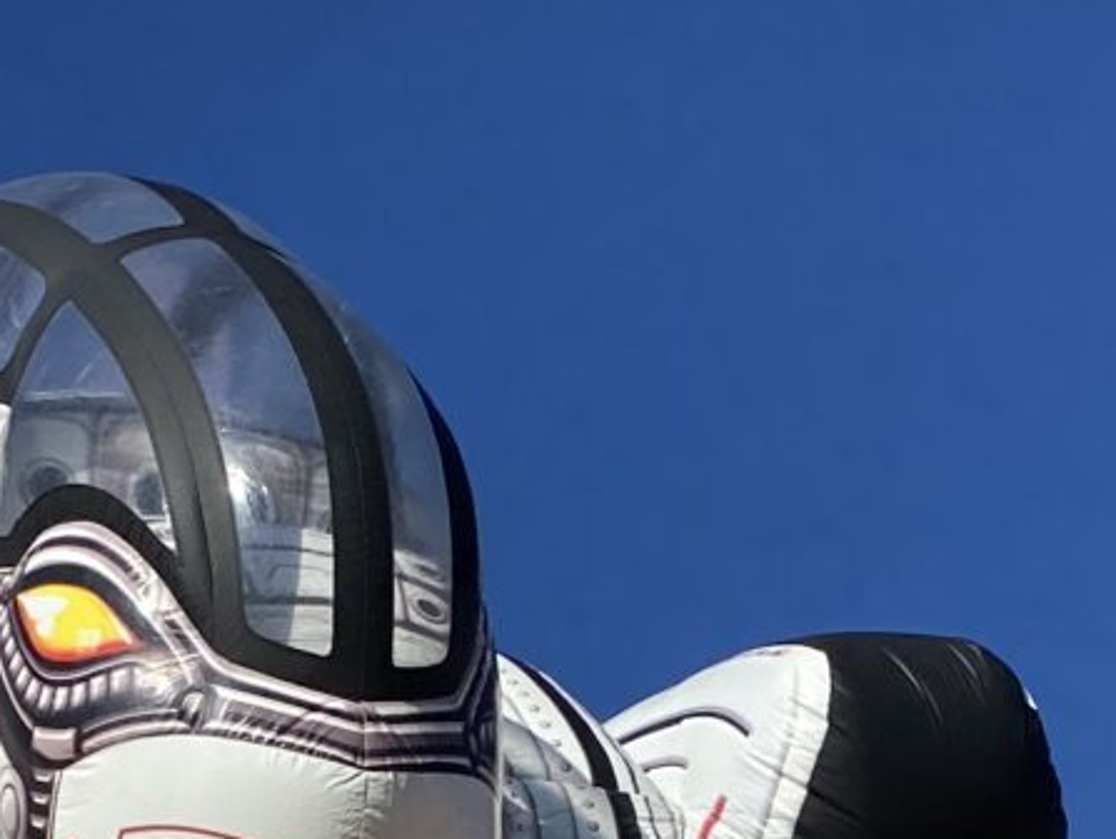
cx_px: 404
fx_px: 3840
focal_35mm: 119
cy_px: 1626
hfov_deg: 16.5
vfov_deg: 11.4
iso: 32
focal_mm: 4.25
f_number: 1.8
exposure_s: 1/5747
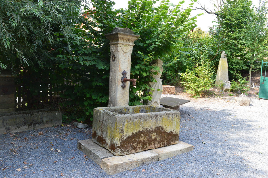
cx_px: 134
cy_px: 89
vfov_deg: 43.5
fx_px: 223
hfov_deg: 62.0
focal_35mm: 30
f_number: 9
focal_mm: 20
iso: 400
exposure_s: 1/160
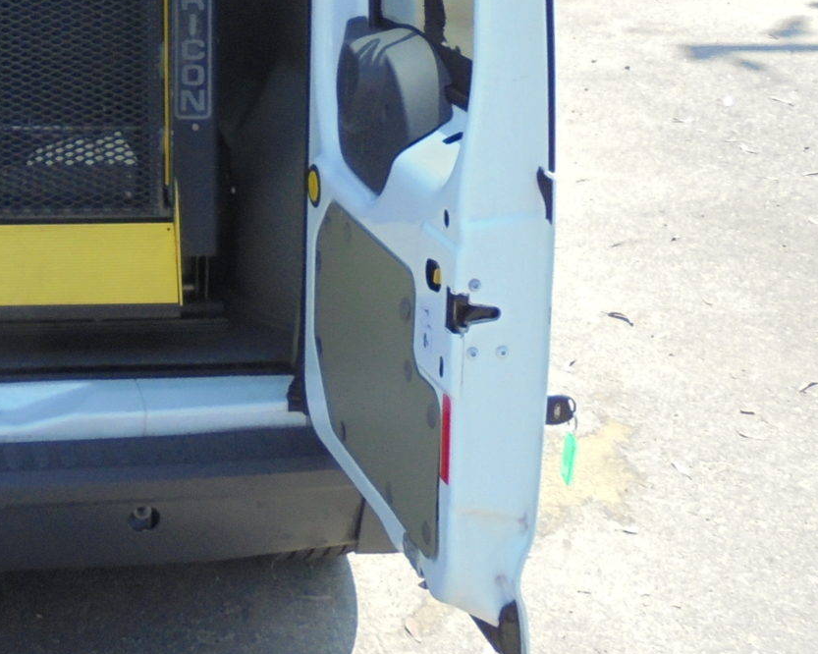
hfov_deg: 22.5
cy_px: -106
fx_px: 1888
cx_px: -163
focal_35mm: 78
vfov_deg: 18.7
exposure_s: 1/320
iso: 100
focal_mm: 4.6
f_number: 3.5
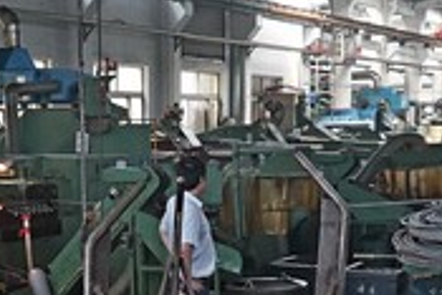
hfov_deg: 27.7
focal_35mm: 72
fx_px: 885
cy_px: 295
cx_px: 124
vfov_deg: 18.5
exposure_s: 1/160
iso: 2500
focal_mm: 28
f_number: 3.5
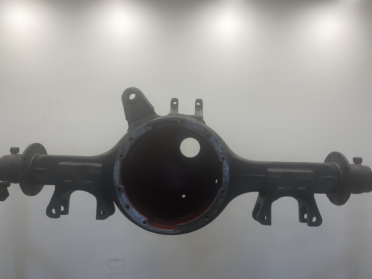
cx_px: 186
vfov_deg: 53.1
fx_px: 279
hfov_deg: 67.3
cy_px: 140
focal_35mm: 26
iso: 40
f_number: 1.8
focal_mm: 4.25
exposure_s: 1/120
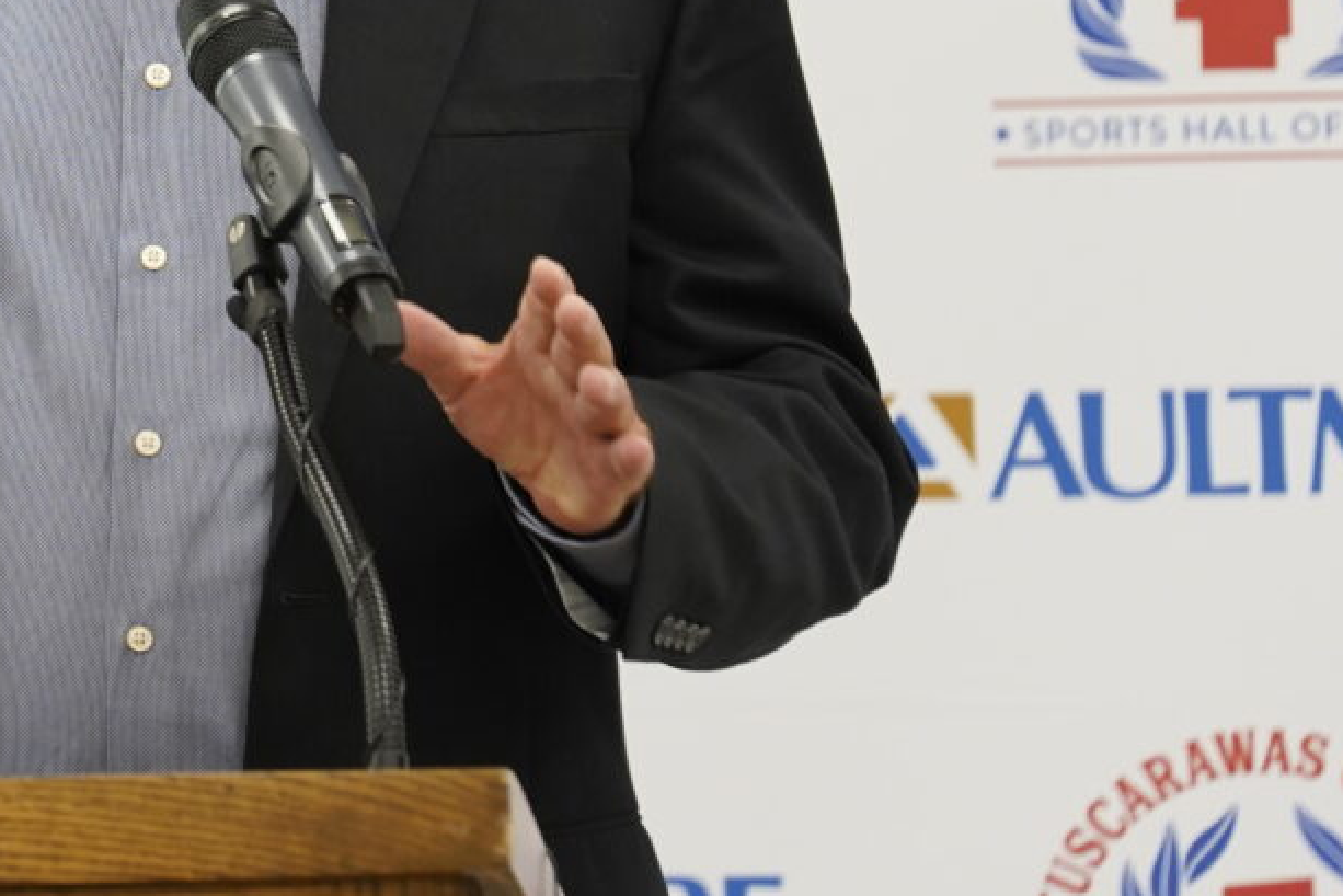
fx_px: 18507
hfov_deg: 4.1
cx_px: -125
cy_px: -64
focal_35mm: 496
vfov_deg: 2.8
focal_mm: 198
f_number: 5.6
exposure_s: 1/125
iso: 2000
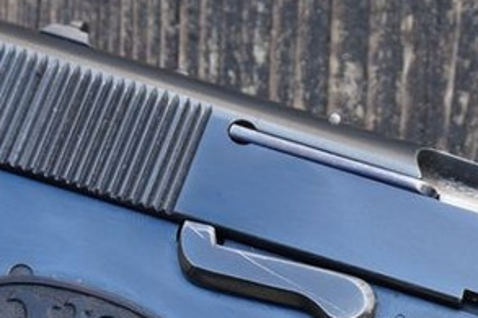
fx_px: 2614
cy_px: 386
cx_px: 448
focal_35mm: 197
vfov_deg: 6.9
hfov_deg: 10.4
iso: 100
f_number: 5.6
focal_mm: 32
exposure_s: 1/60
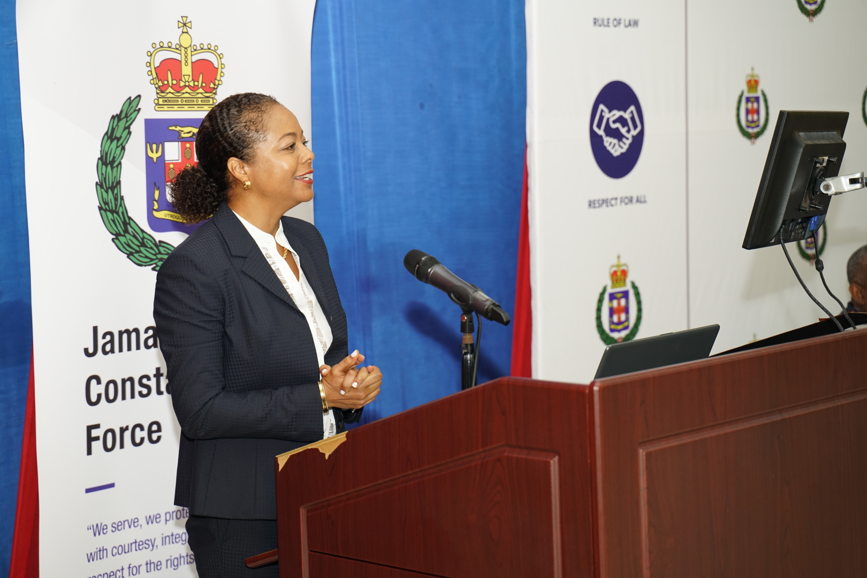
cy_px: 289
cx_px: 434
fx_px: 1806
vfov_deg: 18.2
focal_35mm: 75
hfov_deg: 27.0
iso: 800
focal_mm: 75
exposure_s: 1/100
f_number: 4
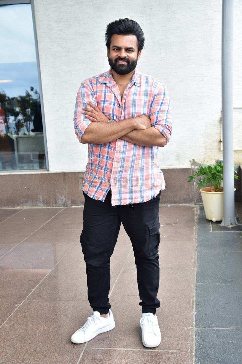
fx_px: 504
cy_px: 182
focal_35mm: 50
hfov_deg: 27.0
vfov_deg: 39.6
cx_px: 121
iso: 200
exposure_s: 1/125
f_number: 5.6
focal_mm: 50
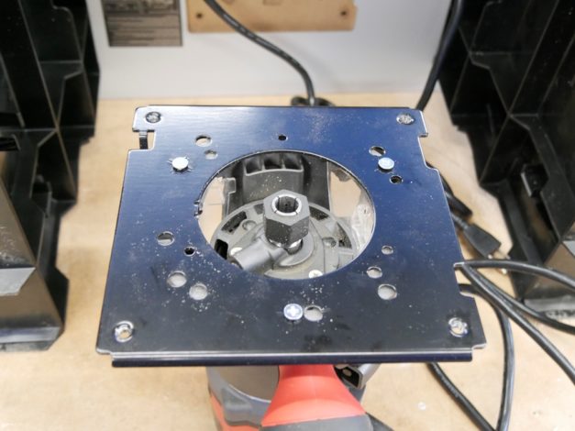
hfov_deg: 44.8
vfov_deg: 34.3
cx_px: 288
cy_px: 216
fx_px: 698
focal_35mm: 42
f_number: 4
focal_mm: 21
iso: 3200
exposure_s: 1/60
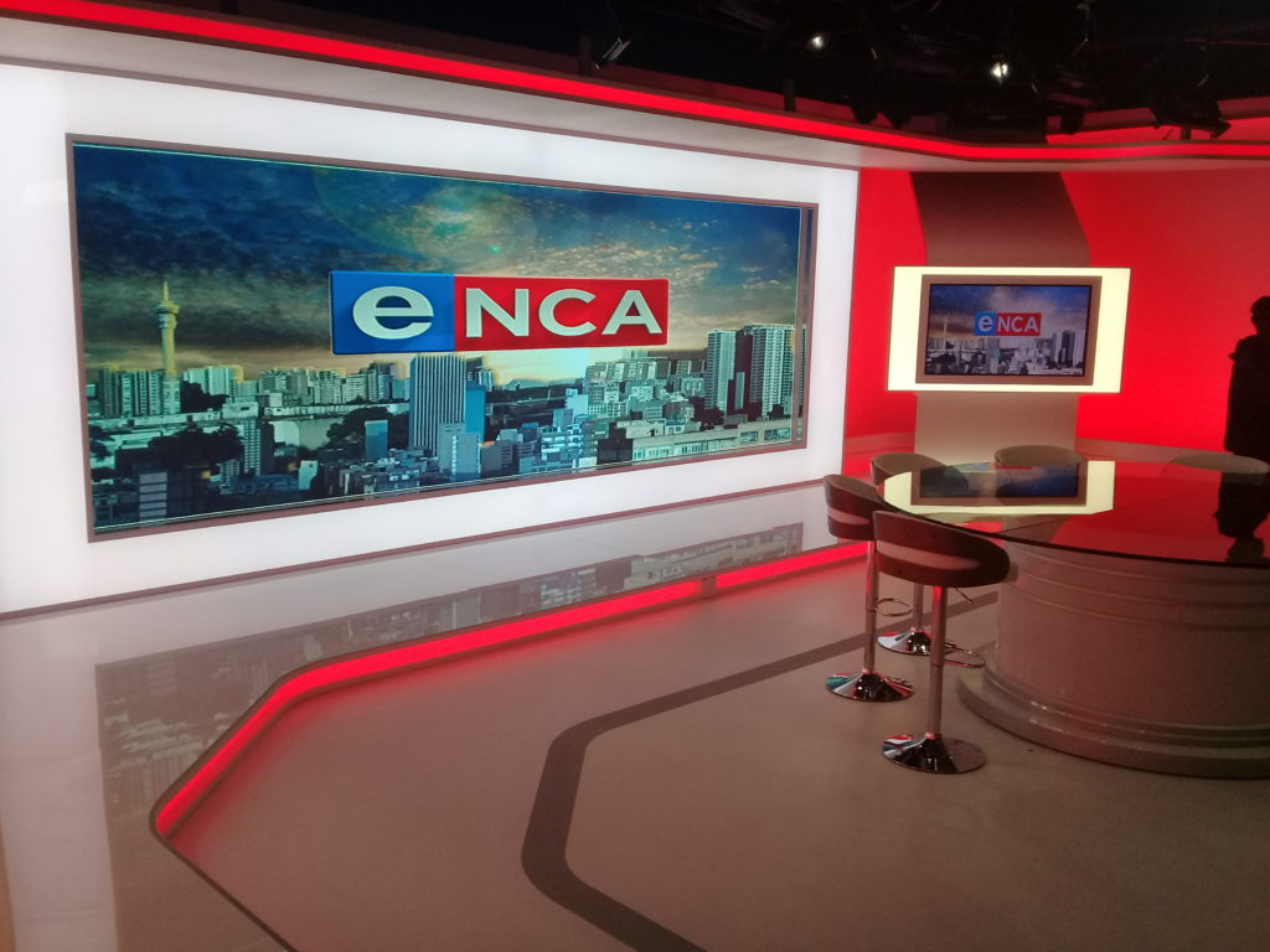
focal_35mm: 31
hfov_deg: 58.4
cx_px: 635
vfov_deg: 45.4
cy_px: 476
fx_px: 1137
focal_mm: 3.3
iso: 80
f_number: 2.2
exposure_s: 1/100
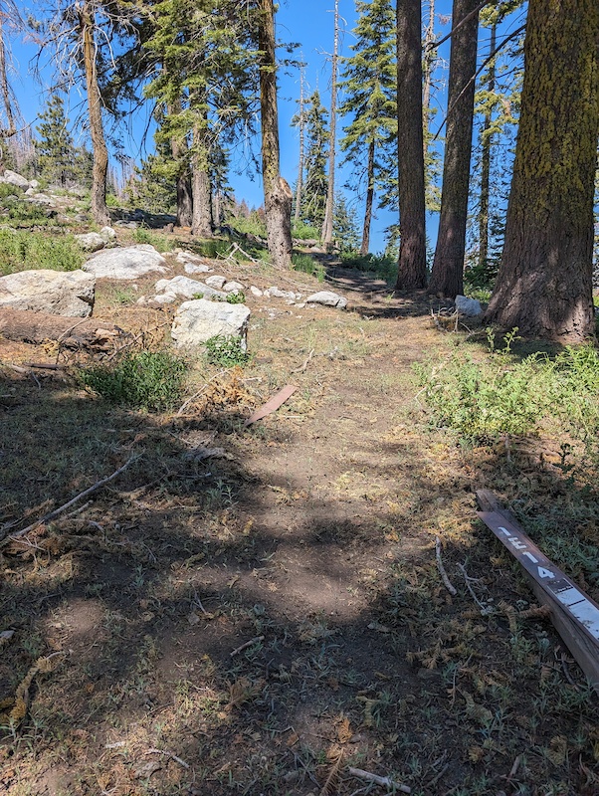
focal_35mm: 24
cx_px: 300
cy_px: 398
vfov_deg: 71.5
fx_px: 553
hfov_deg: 56.9
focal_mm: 6.9
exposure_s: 1/827
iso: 20
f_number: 1.68
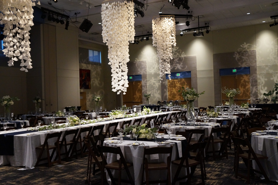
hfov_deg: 51.3
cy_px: 92
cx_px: 139
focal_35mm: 38
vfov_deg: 35.5
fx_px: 289
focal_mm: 25
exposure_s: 1/160
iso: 2500
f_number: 4
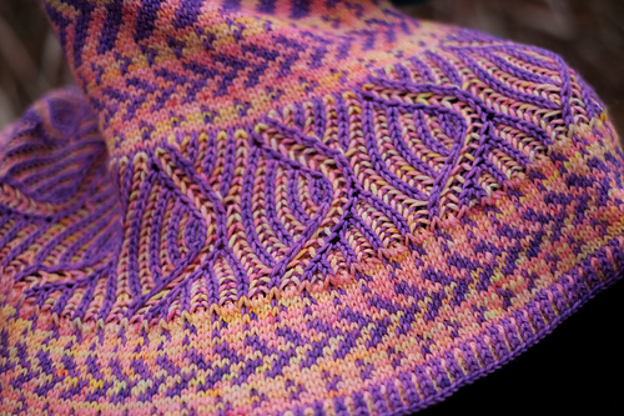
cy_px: 208
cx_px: 312
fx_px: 918
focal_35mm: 53
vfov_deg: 25.5
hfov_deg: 37.5
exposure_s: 1/4000
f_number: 1.4
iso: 200
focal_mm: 35
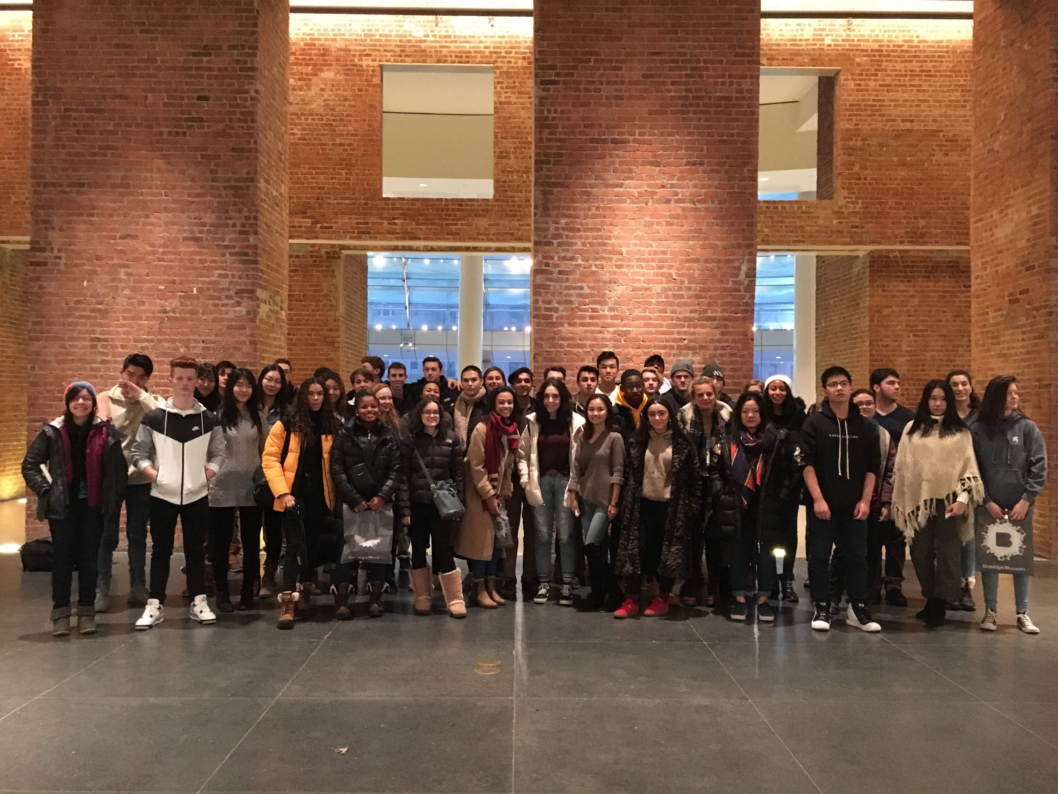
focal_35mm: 29
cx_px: 529
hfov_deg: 61.7
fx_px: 886
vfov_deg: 48.2
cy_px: 397
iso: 320
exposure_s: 1/15
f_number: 2.2
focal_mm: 4.15
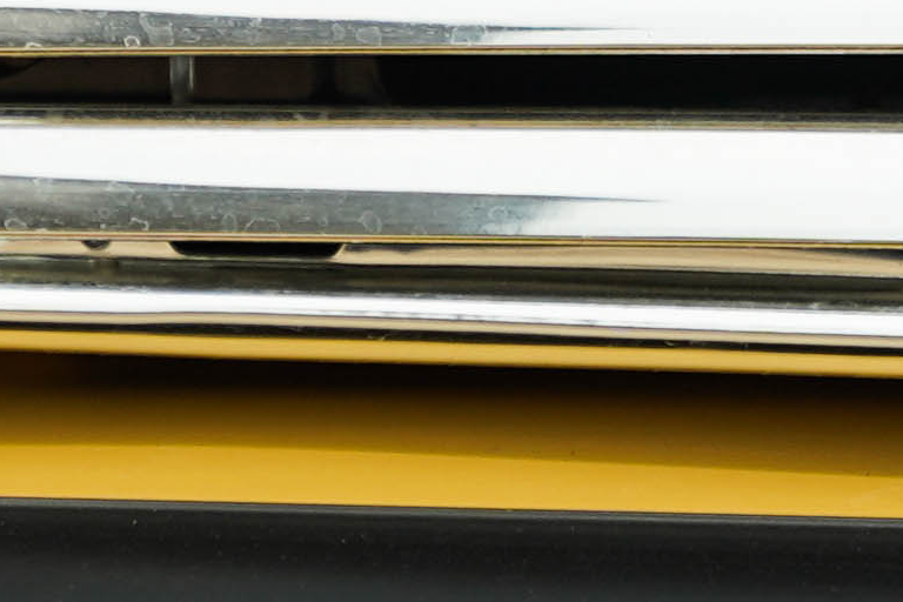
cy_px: -763
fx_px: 11920
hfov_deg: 4.3
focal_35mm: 475
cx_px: 269
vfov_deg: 2.9
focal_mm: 60.8
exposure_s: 1/800
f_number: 3.2
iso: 125
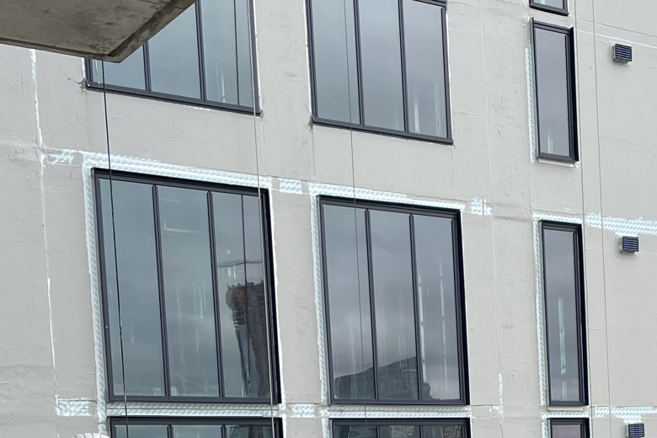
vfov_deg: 17.9
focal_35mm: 71
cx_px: 452
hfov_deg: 28.2
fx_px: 1296
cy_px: 573
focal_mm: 4.2
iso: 32
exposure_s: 1/842
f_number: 1.6
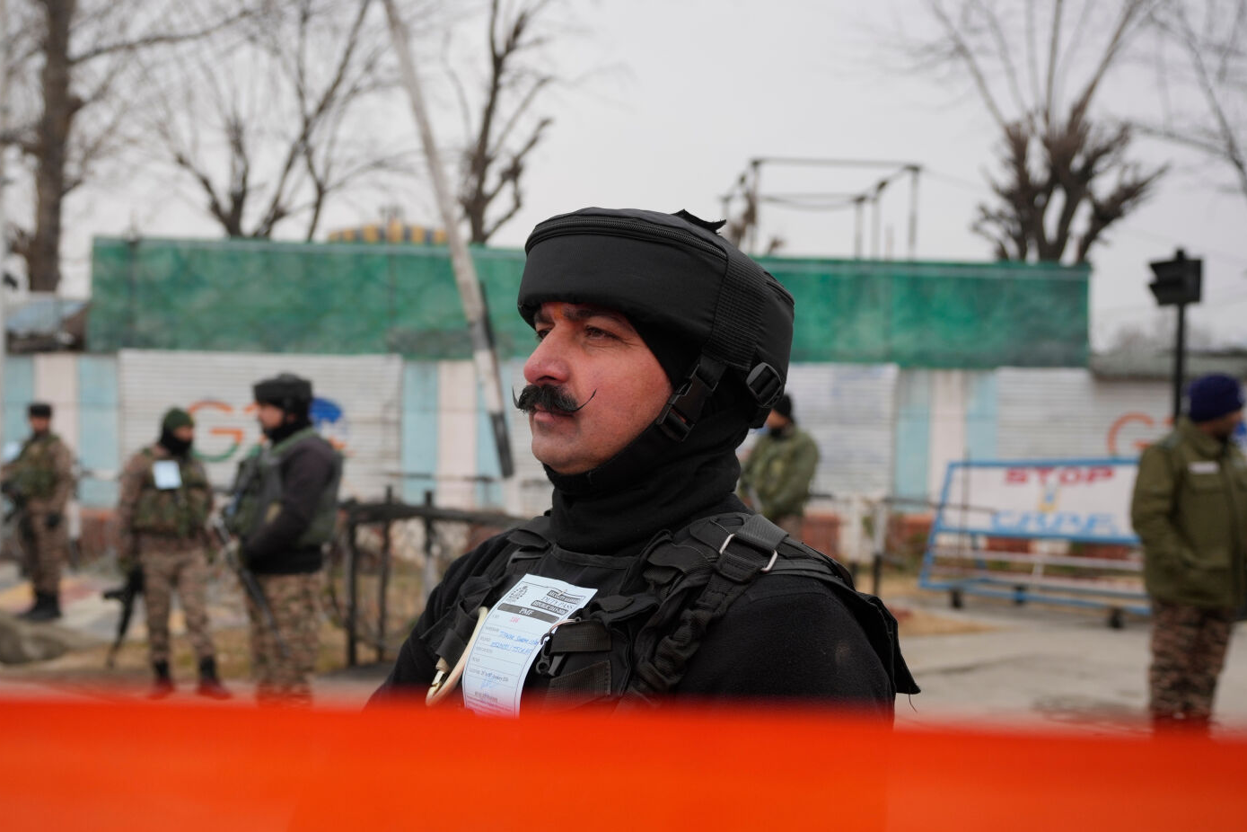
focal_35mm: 33
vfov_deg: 39.8
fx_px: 1143
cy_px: 506
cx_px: 527
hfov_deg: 57.0
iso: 400
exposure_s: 1/2500
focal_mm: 26
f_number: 2.8
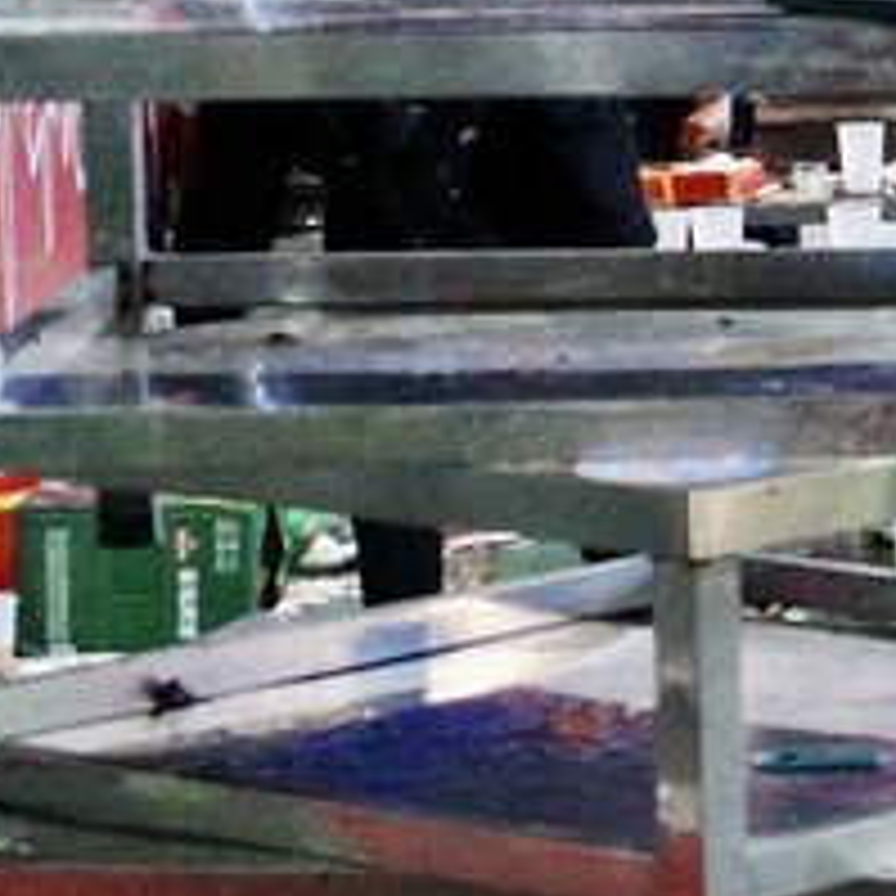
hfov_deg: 8.7
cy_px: 495
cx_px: 2337
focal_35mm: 179
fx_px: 5242
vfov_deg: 9.8
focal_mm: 18.3
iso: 6400
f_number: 2.8
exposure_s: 1/25
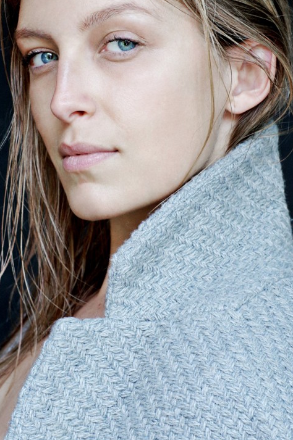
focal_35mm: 136
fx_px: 1663
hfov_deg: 10.1
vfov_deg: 15.1
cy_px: 162
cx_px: 113
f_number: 6.3
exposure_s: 1/160
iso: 800
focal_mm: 65
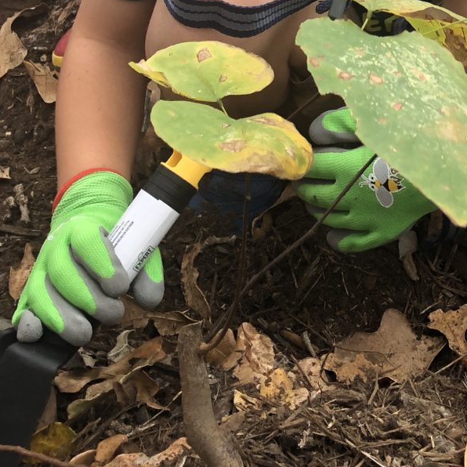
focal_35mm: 85
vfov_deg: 19.1
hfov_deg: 19.7
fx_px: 1297
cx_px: 480
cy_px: -111
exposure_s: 1/120
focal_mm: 4
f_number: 1.8
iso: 32
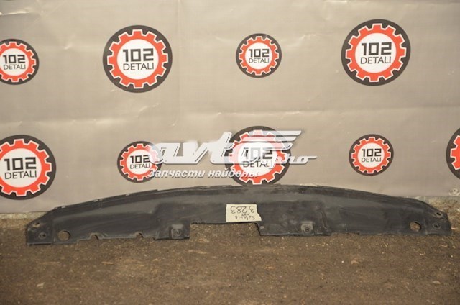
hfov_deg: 18.2
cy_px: 152
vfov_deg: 12.1
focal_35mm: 112
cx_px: 230
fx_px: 1435
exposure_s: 1/30
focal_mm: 75
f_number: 5.3
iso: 2000
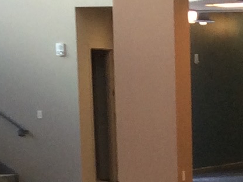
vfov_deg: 6.8
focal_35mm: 205
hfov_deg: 9.6
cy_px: 452
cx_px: 234
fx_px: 1438
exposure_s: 1/40
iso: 40
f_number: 2.4
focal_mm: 3.3
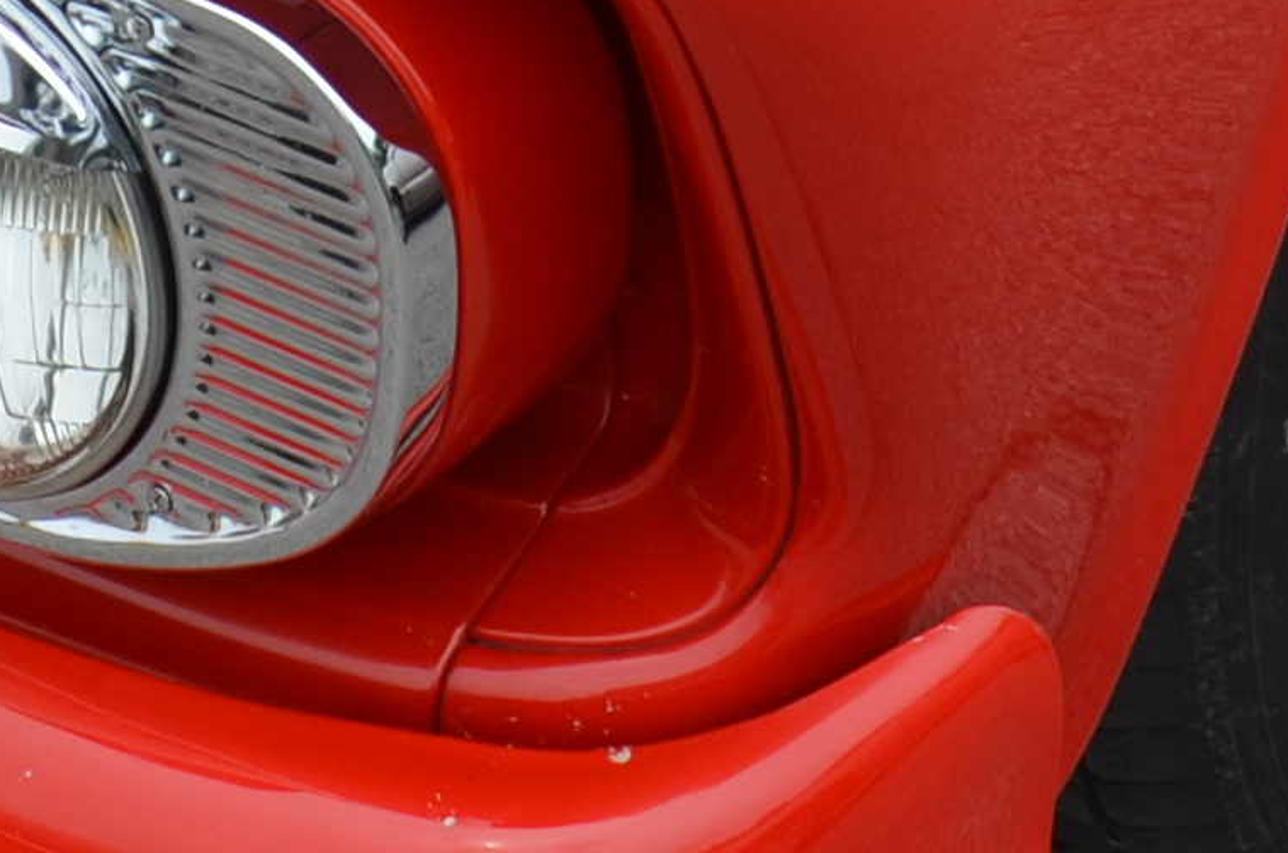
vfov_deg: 6.6
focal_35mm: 195
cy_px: -1390
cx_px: 345
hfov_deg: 10.6
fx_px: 6962
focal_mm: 20
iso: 140
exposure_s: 1/250
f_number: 8
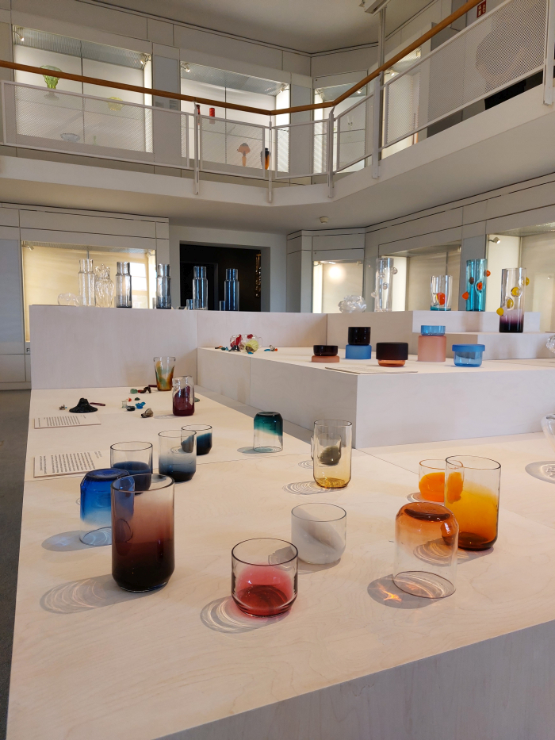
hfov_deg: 56.8
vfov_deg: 71.6
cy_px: 370
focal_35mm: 24
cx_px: 278
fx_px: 513
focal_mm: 5.23
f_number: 1.8
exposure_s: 1/100
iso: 64
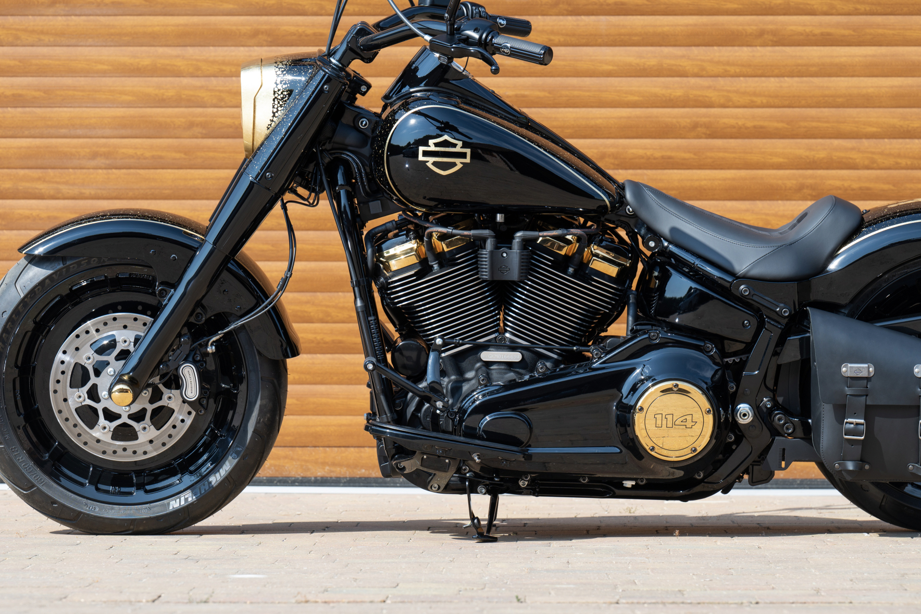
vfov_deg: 9.3
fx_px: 3761
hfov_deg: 14.0
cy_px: 296
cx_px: 416
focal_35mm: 147
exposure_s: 1/160
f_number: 7.1
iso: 100
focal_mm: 130
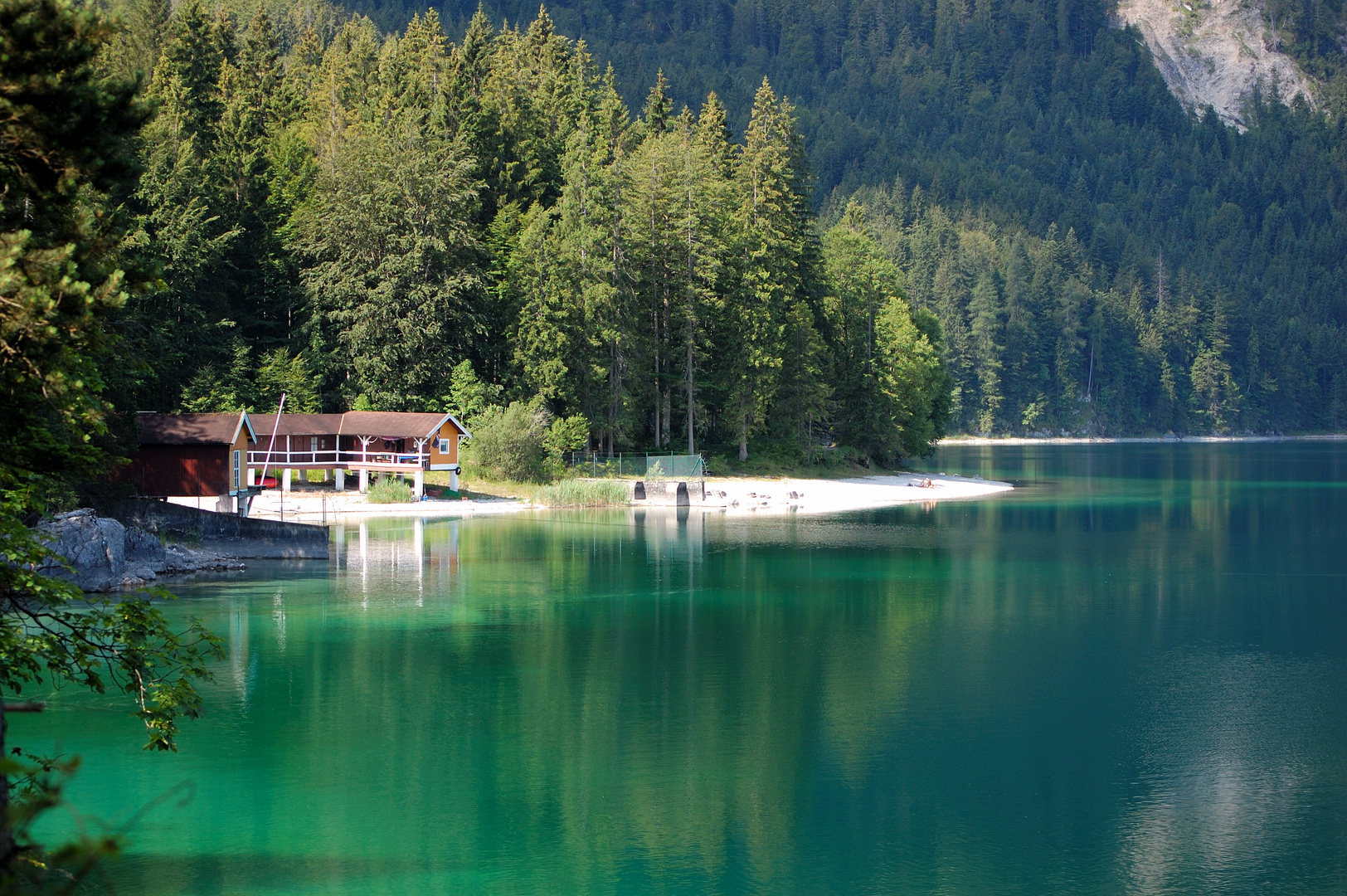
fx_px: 3084
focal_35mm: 82
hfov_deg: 24.6
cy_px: 448
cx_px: 674
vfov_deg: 16.5
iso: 200
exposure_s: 1/50
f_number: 7.1
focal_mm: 55
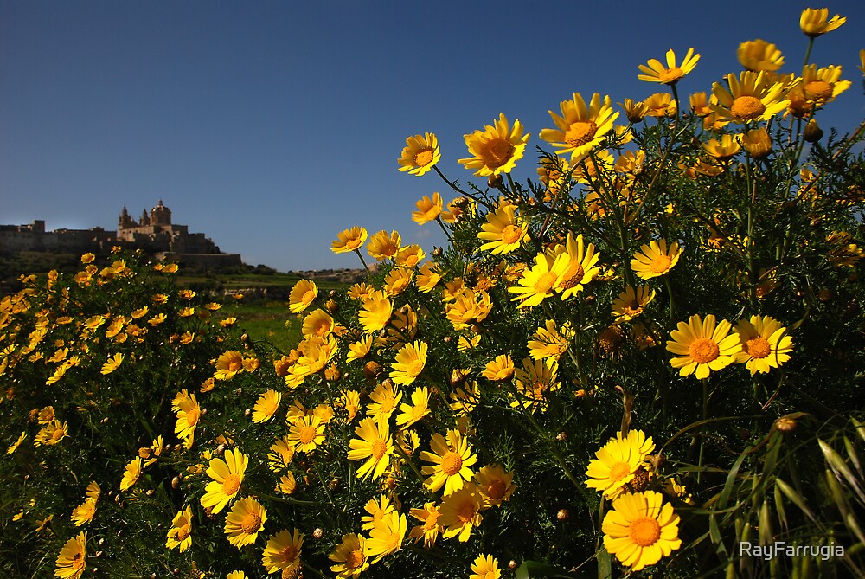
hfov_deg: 67.3
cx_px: 432
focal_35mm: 27
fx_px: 649
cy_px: 290
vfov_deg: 48.0
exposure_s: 1/200
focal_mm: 18
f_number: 8
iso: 100
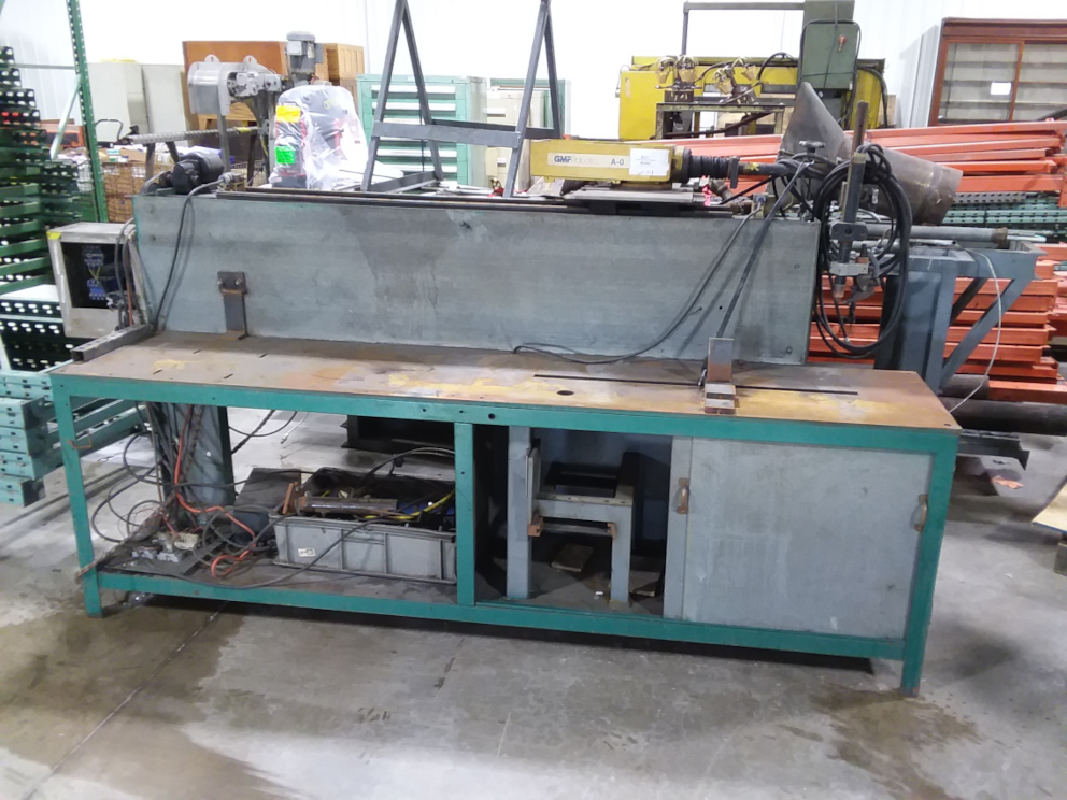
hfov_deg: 61.7
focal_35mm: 29
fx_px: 894
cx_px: 534
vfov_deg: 48.2
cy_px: 400
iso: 160
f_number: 1.9
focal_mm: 2.47
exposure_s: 1/17
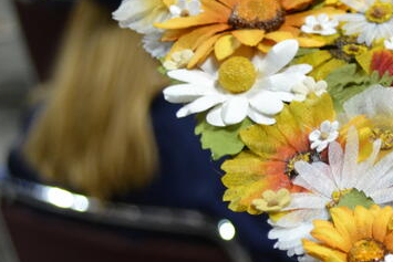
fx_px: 1889
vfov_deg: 7.9
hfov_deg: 11.1
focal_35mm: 173
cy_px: 155
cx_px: 684
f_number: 4.8
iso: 400
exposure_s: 1/30
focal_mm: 32
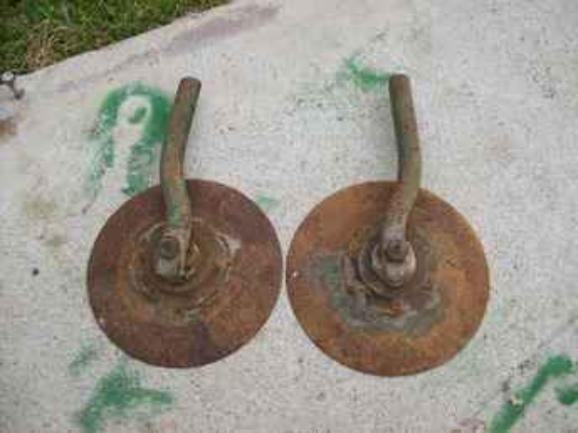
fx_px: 601
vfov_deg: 39.7
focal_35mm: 36
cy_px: 216
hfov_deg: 51.4
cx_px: 289
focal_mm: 6
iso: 80
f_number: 2.7
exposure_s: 1/279
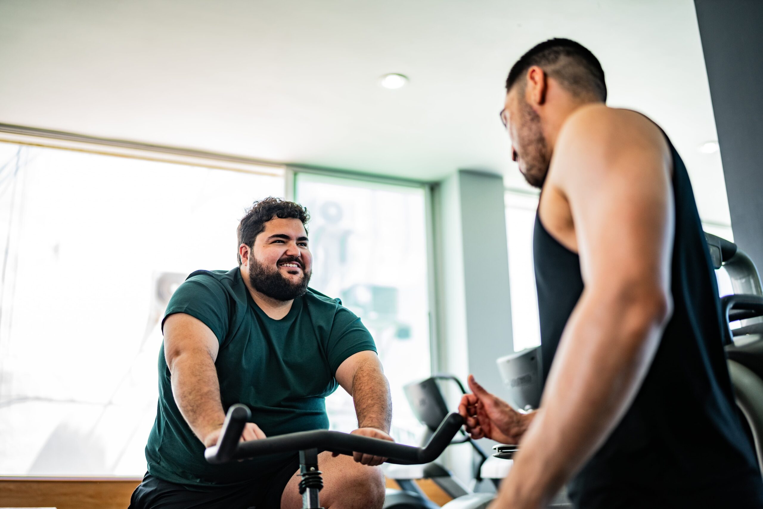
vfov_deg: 37.9
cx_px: 382
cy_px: 254
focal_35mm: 35
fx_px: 742
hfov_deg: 54.4
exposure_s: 1/640
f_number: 1.2
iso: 160
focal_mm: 35
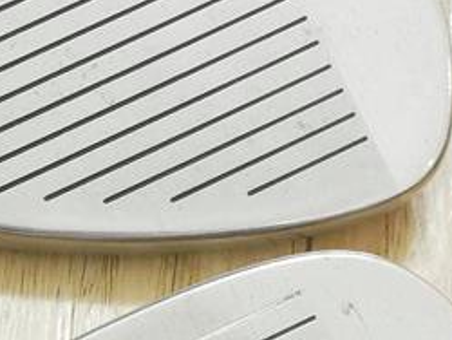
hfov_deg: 7.7
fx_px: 3346
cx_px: 565
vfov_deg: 5.7
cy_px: 602
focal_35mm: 256
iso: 1600
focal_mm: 25
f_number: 4.5
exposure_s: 1/40
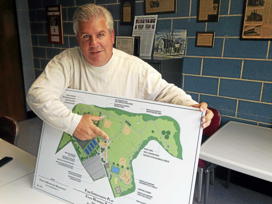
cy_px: 102
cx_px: 136
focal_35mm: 33
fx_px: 259
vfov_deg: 42.9
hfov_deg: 55.4
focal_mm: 4.12
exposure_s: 1/40
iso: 50
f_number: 2.4
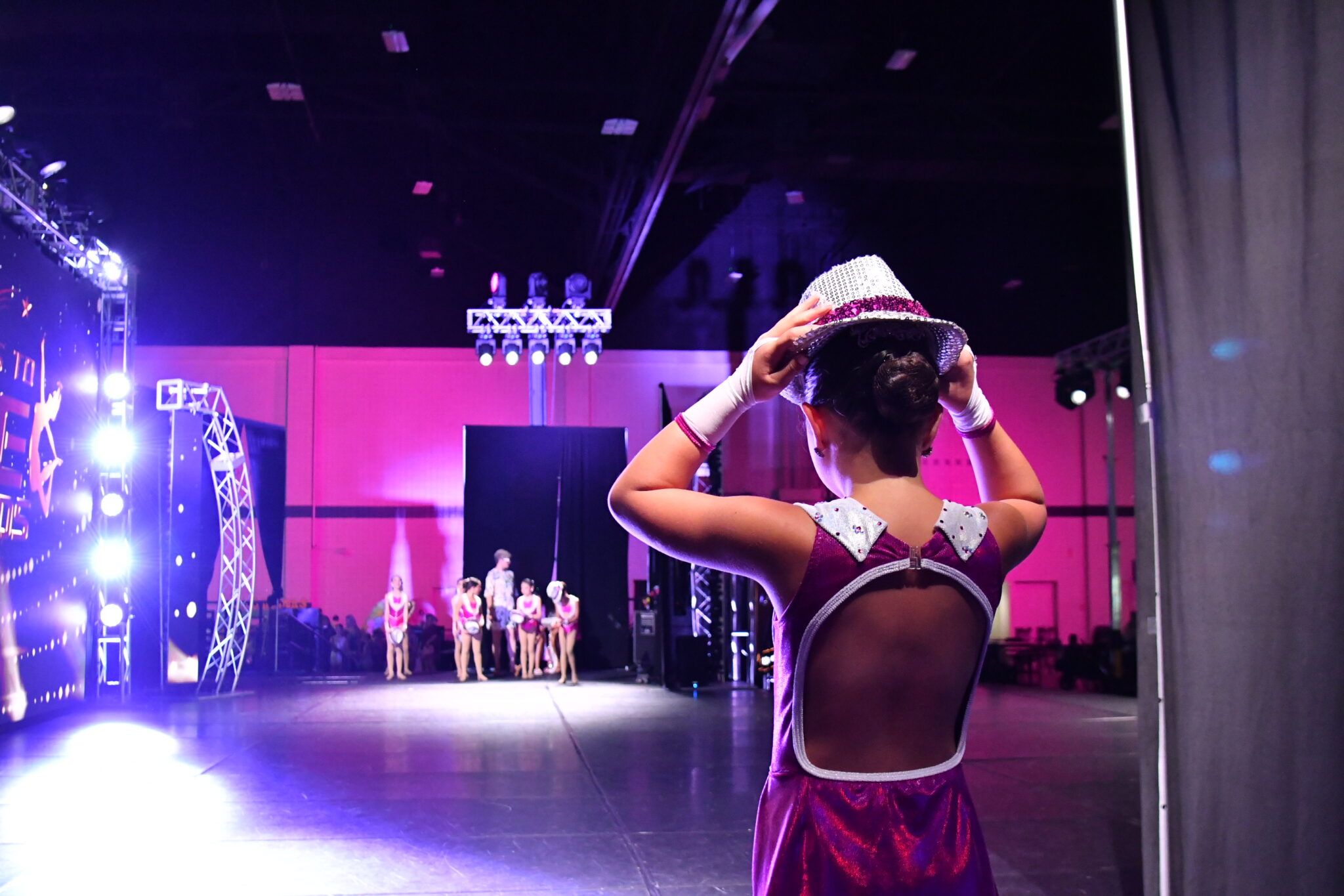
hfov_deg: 53.1
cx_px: 672
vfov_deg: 36.9
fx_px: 1344
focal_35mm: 36
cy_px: 448
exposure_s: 1/200
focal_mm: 24
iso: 3200
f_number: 4
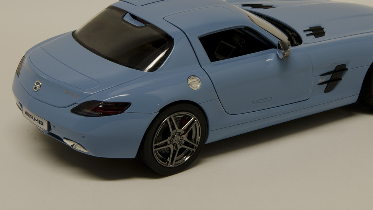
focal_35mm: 134
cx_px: 233
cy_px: 68
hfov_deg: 16.0
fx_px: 1323
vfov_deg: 9.1
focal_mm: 65
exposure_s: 1.3
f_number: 20
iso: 100
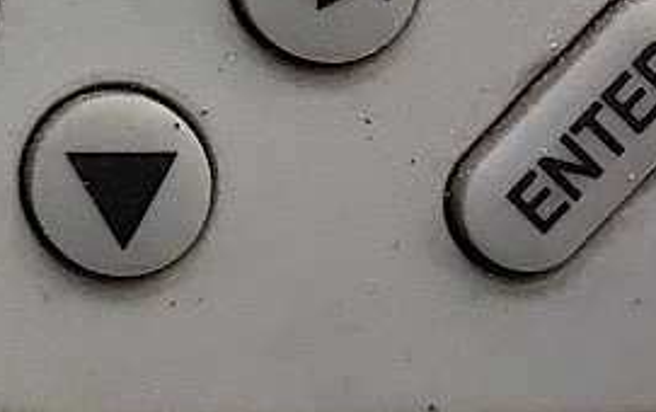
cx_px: -241
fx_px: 2577
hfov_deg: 13.8
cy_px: -347
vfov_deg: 8.7
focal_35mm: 144
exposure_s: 1/50
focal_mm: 3.3
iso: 80
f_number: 2.4
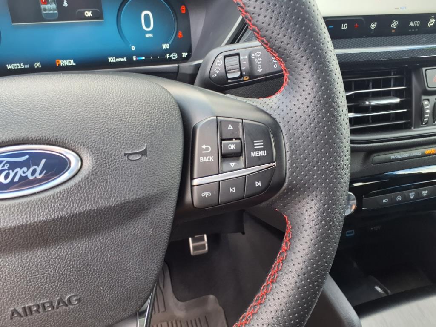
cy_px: 164
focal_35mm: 27
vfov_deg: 51.4
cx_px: 218
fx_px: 340
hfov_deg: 65.3
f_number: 1.9
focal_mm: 3.58
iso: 40
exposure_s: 1/60.2
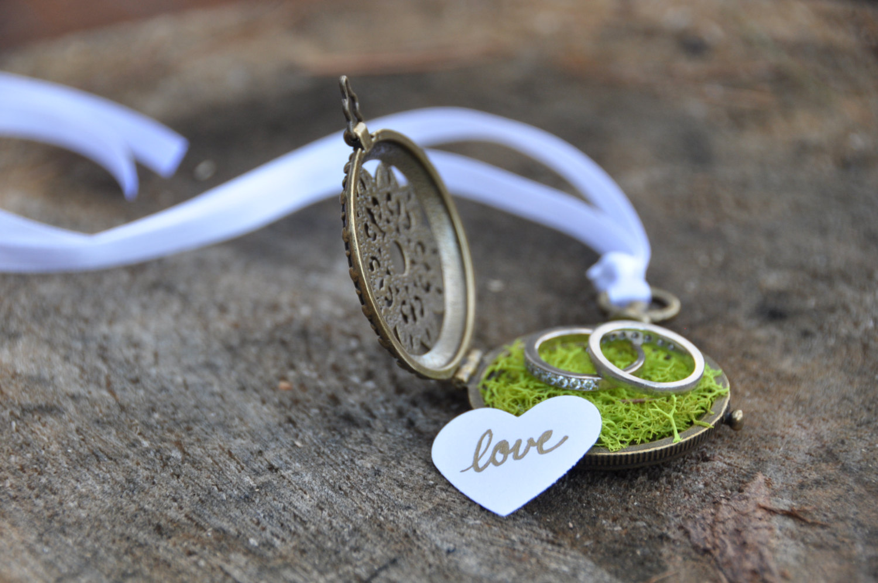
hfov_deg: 15.2
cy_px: 292
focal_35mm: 135
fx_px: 3288
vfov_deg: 10.1
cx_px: 439
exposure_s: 1/125
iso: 500
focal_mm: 90
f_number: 5.3
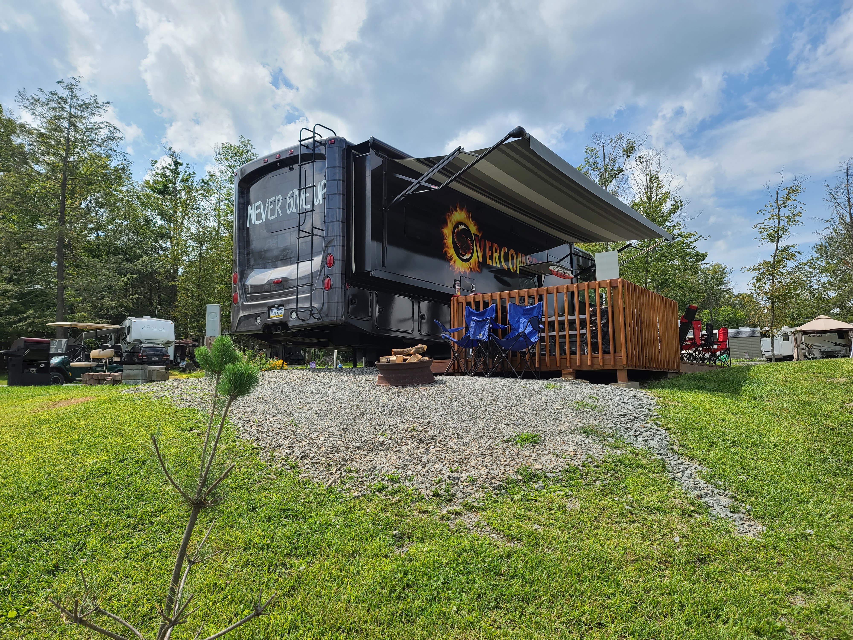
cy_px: 320
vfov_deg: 54.9
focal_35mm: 25
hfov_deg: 69.4
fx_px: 616
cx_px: 426
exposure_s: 1/752
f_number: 1.8
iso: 16
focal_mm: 7
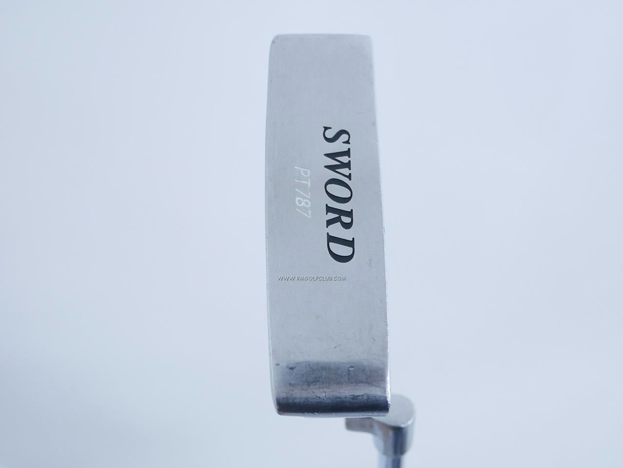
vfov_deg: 29.1
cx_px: 312
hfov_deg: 38.2
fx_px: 900
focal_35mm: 50
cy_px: 234
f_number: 4.5
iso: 1600
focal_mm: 25
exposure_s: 1/100
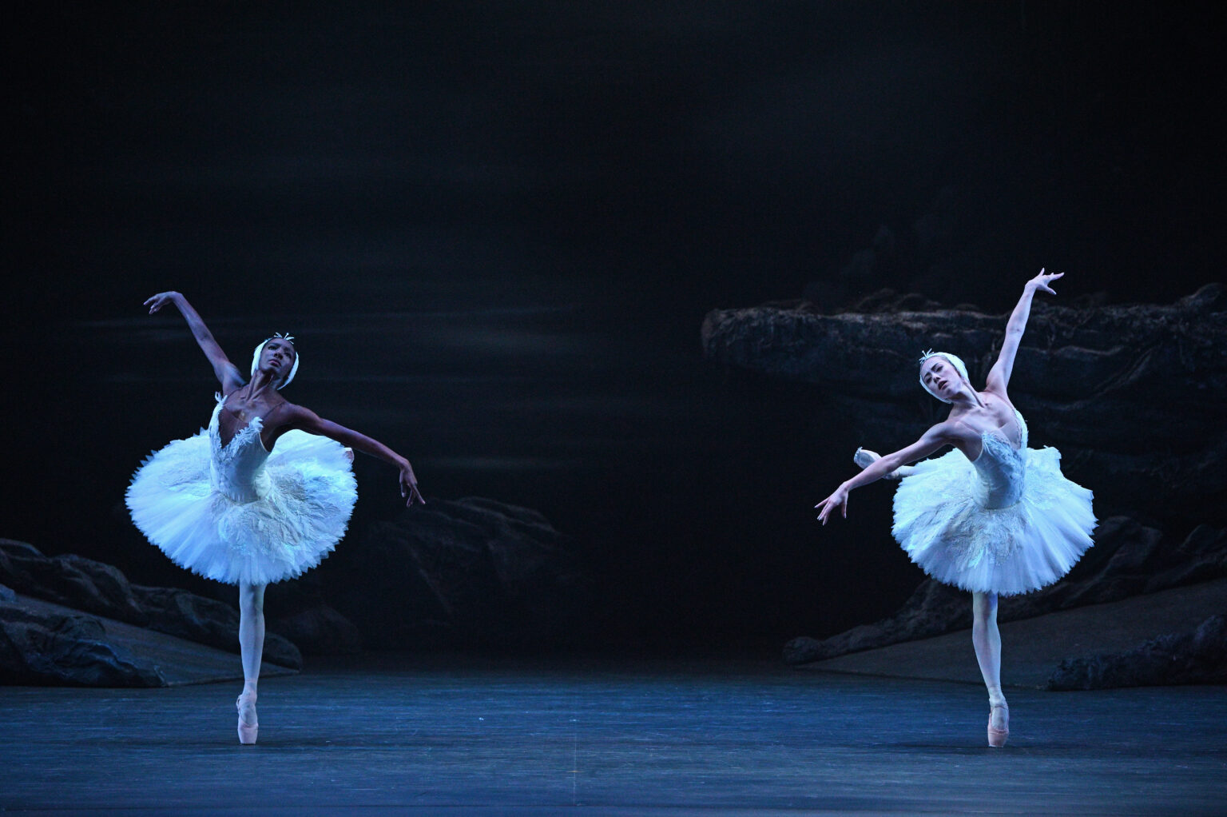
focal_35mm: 175
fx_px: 5961
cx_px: 614
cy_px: 408
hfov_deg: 11.8
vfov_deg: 7.8
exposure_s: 1/320
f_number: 3.5
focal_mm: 175
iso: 5000
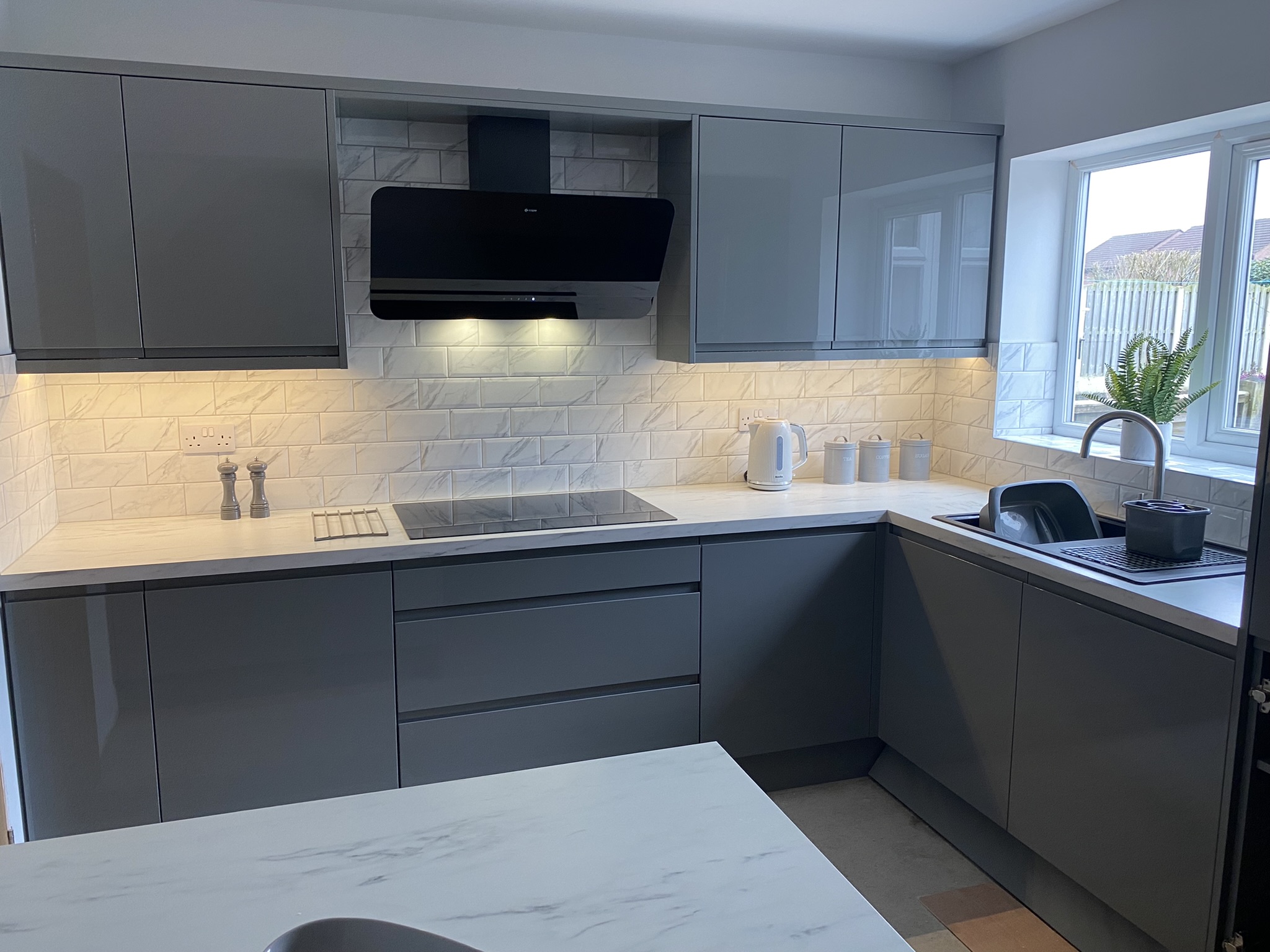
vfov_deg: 53.1
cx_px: 635
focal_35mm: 26
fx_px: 954
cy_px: 476
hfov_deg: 67.3
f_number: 1.8
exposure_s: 1/50
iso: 80
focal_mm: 4.25
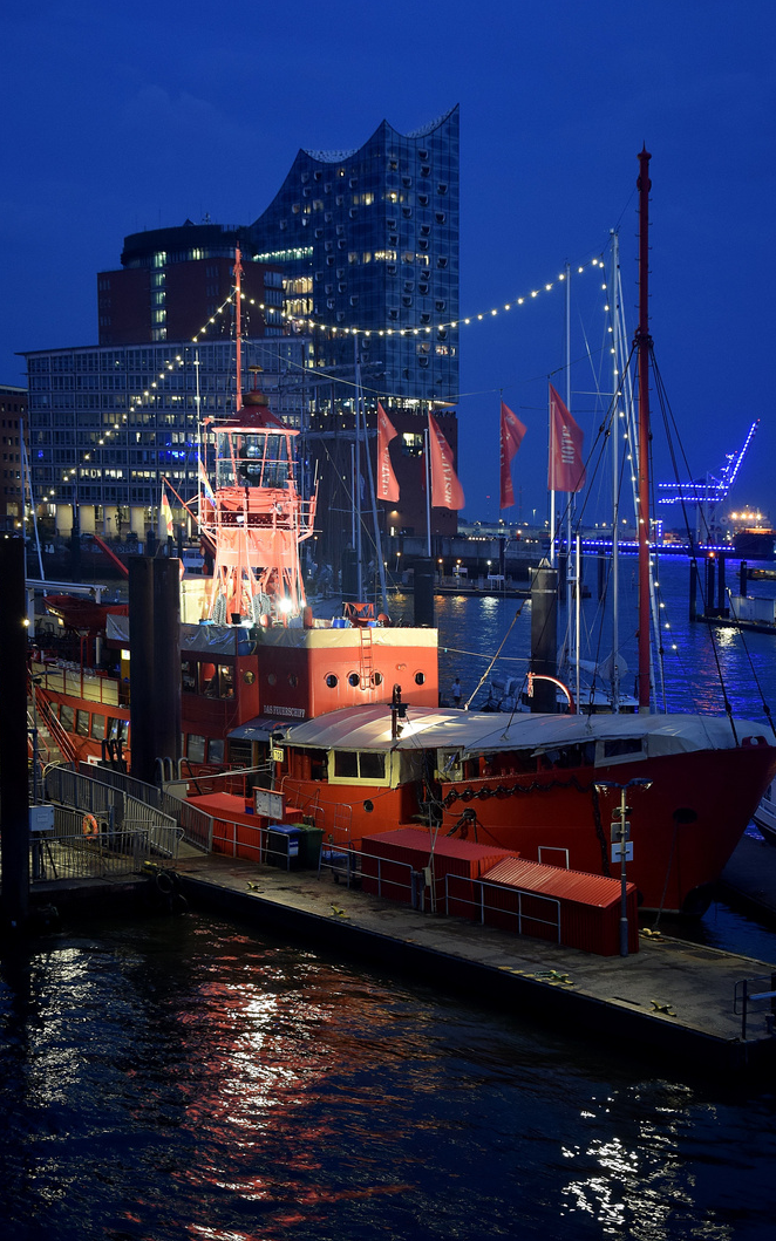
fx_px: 1793
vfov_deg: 38.2
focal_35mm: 53
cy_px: 612
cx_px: 390
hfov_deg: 24.4
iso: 800
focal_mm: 34
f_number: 4.2
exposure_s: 1/6
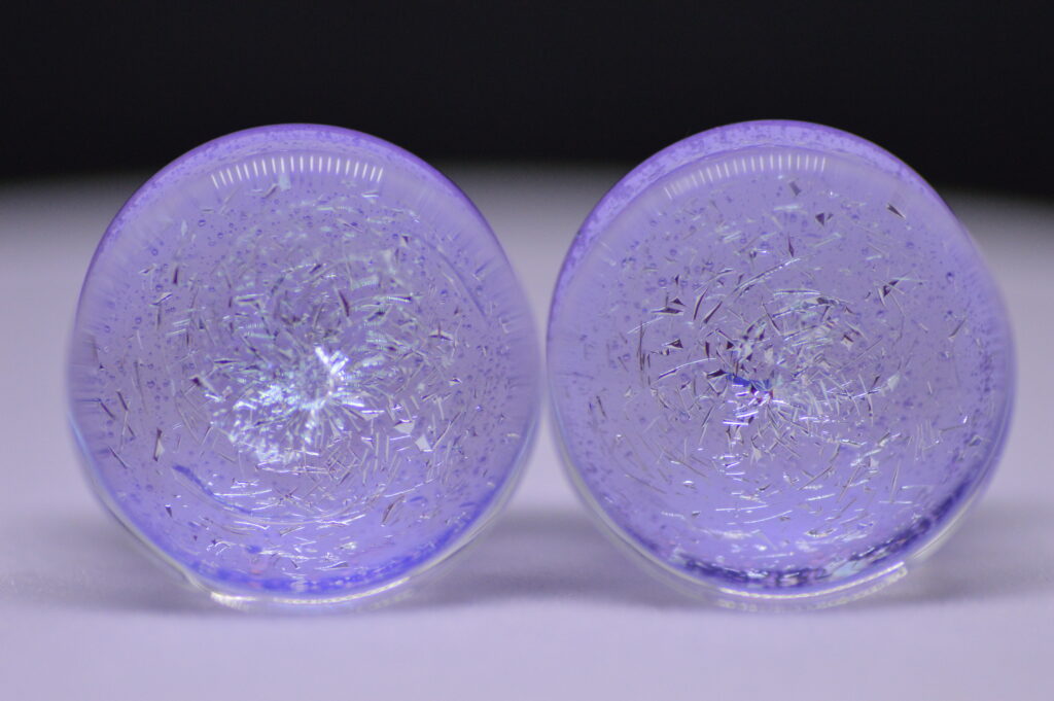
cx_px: 527
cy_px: 350
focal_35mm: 135
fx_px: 3949
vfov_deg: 10.1
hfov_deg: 15.2
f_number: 4
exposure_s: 1/800
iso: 1600
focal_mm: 90
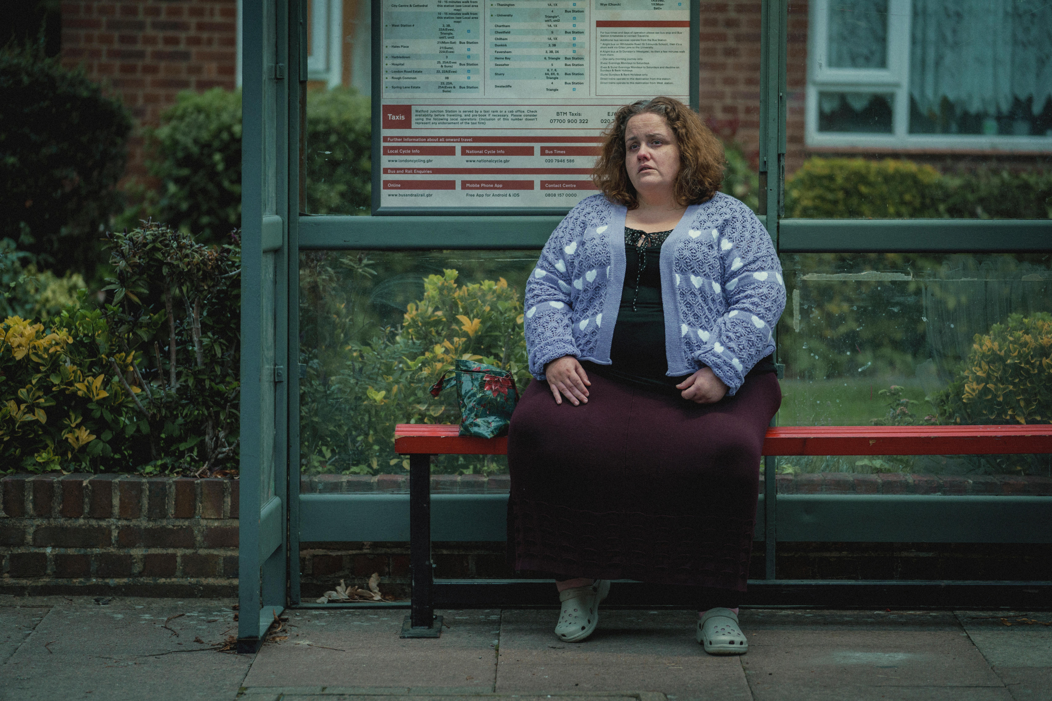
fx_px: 3536
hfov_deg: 16.9
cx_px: 526
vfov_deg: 11.3
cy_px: 350
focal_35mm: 121
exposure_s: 1/200
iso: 1000
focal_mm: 121
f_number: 2.8
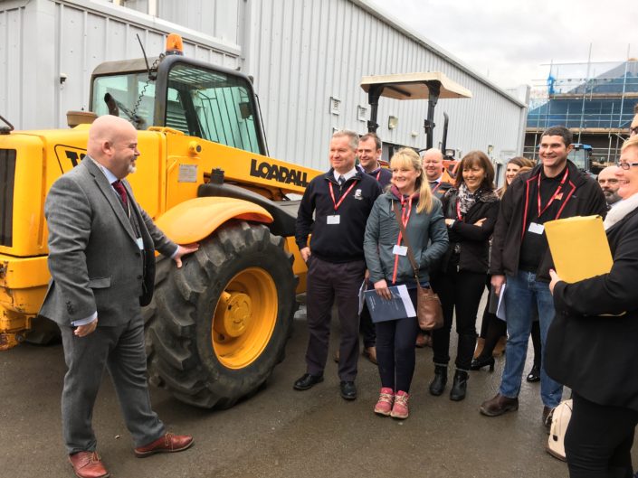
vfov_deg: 48.2
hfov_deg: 61.7
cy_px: 239
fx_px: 535
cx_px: 319
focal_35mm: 29
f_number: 2.2
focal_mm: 4.15
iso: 25
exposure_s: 1/112
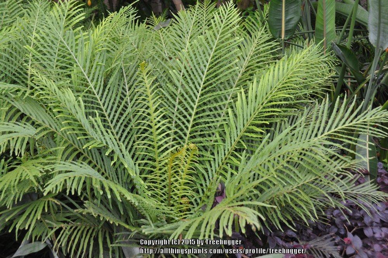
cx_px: 194
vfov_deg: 22.6
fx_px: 646
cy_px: 129
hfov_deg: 33.4
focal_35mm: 60
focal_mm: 40
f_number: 6.3
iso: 400
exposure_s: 1/60
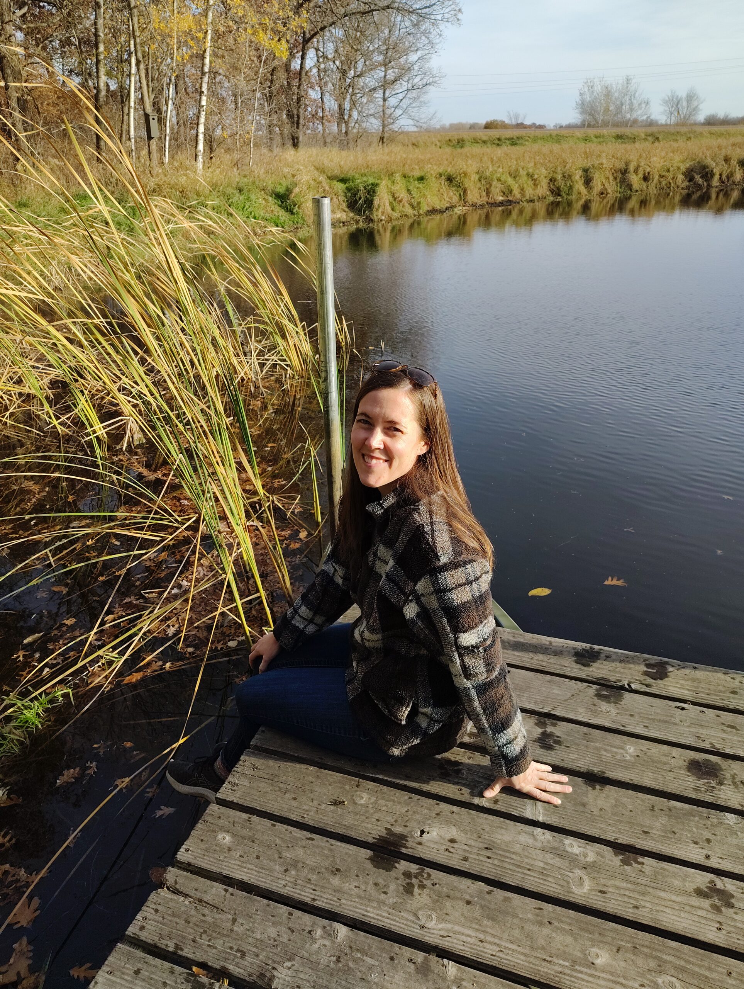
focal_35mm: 24
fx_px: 686
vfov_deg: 71.5
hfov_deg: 56.9
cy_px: 494
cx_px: 372
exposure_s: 1/536
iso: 100
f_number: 1.8
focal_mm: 5.56
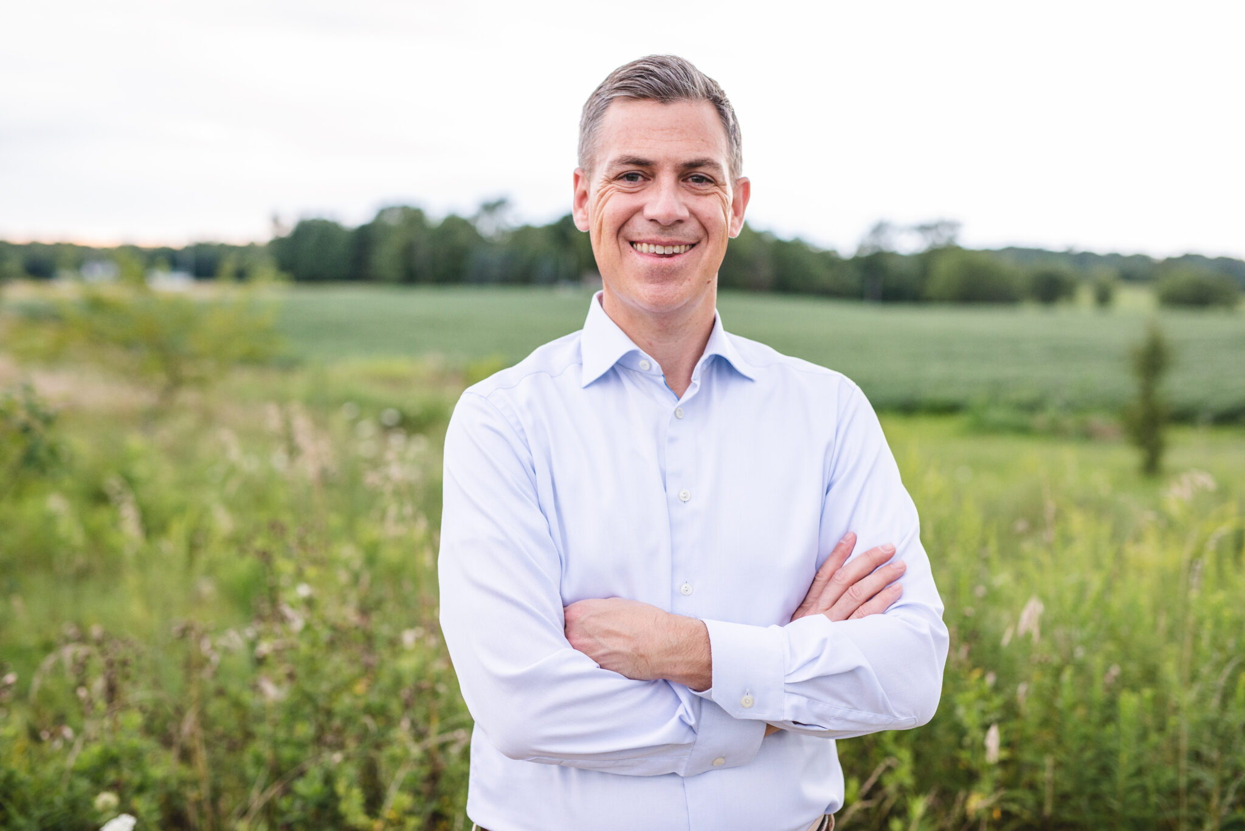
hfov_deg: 39.6
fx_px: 1730
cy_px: 416
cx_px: 622
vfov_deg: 27.0
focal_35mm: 50
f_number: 2.5
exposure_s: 1/320
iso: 640
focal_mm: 50
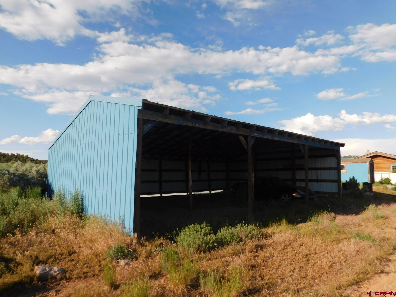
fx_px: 263
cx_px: 198
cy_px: 148
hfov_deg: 73.9
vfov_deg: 58.9
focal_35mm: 23
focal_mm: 4
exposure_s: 1/400
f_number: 6
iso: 125
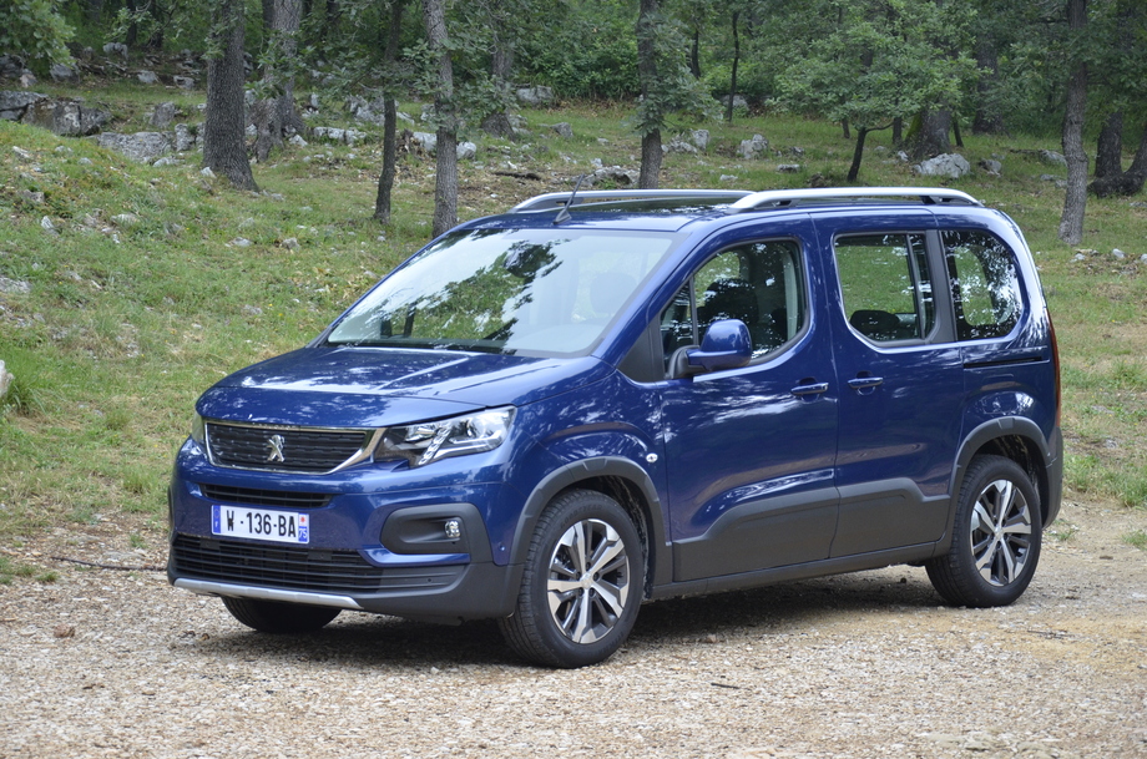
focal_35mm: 93
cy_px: 380
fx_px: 2956
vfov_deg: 14.6
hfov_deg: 22.0
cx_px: 574
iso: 800
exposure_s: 1/400
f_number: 5.3
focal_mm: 62
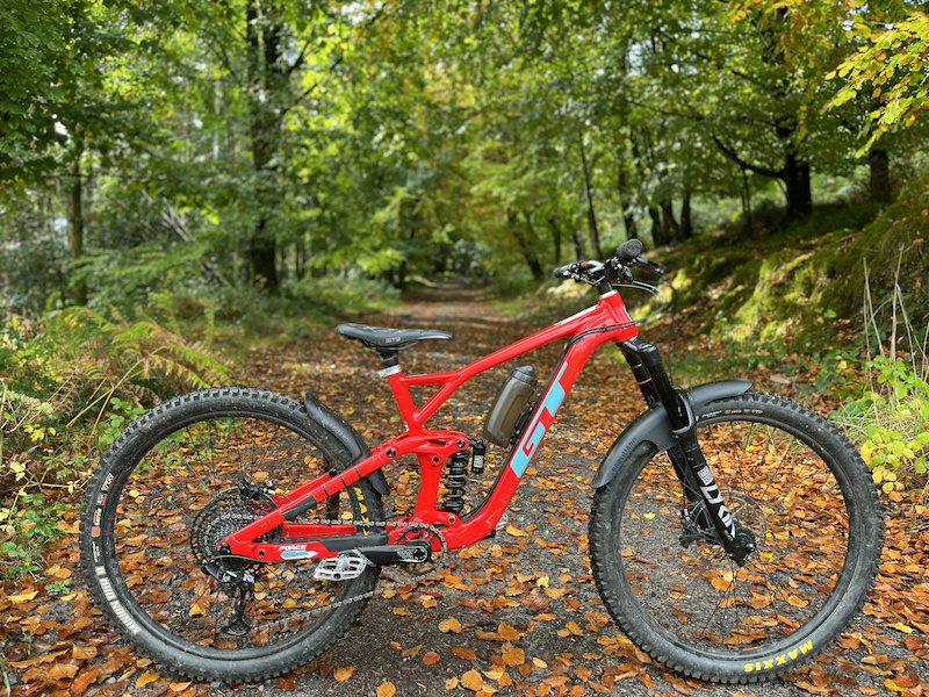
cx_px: 464
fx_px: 698
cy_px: 348
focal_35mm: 26
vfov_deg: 53.1
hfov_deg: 67.3
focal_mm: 5.1
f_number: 1.6
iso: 50
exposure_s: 1/121
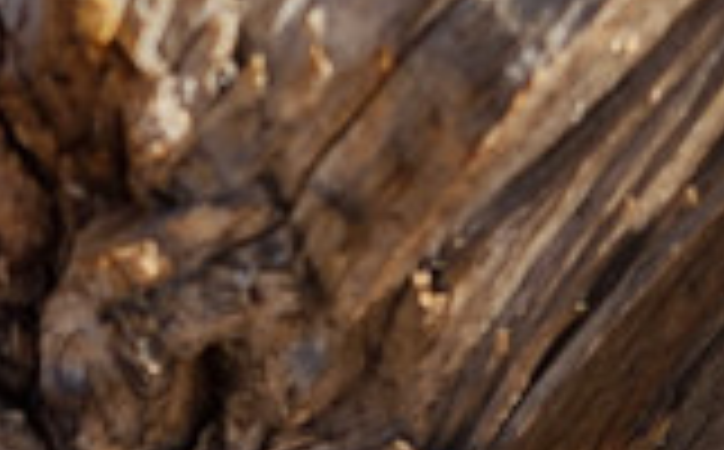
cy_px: -198
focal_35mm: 182
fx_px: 3585
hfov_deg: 11.0
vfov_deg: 7.1
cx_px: -409
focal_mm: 6.4
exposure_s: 1/621
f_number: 1.8
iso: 12
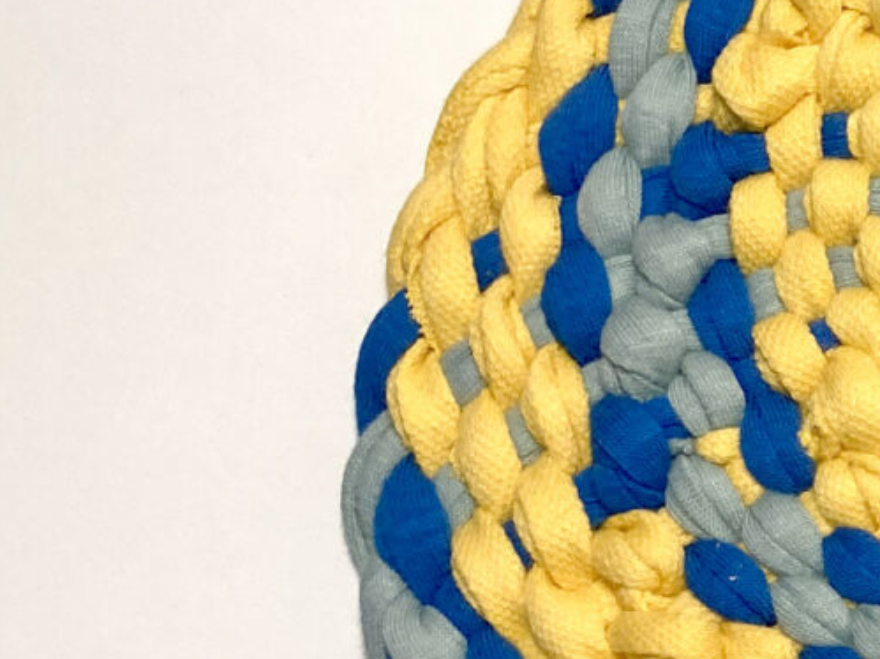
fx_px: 2923
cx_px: 1772
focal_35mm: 115
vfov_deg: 12.7
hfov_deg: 14.3
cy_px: 640
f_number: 1.8
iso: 64
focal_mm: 3.99
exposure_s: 1/50
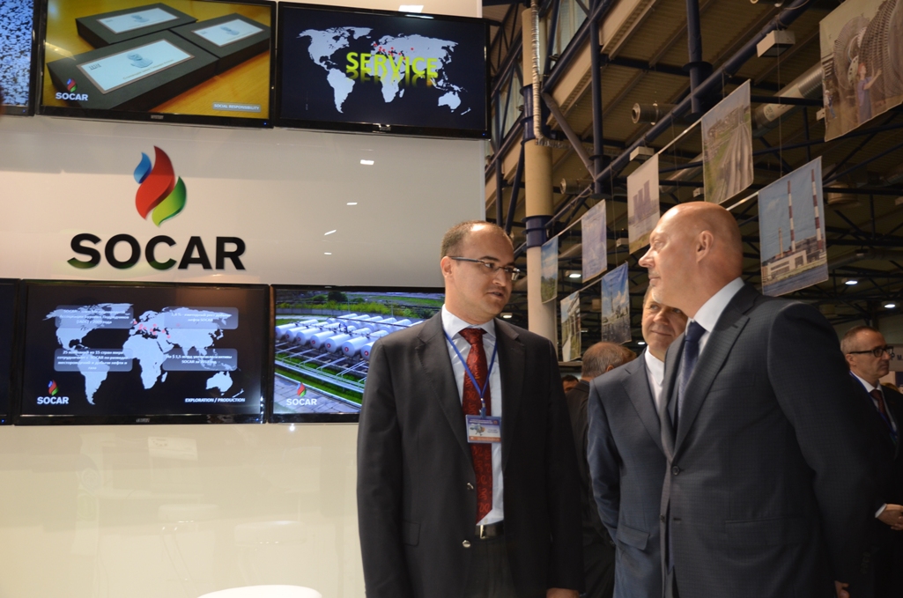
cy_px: 299
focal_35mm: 36
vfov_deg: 36.7
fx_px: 901
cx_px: 452
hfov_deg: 53.2
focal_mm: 24
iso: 500
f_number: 4
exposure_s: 1/60
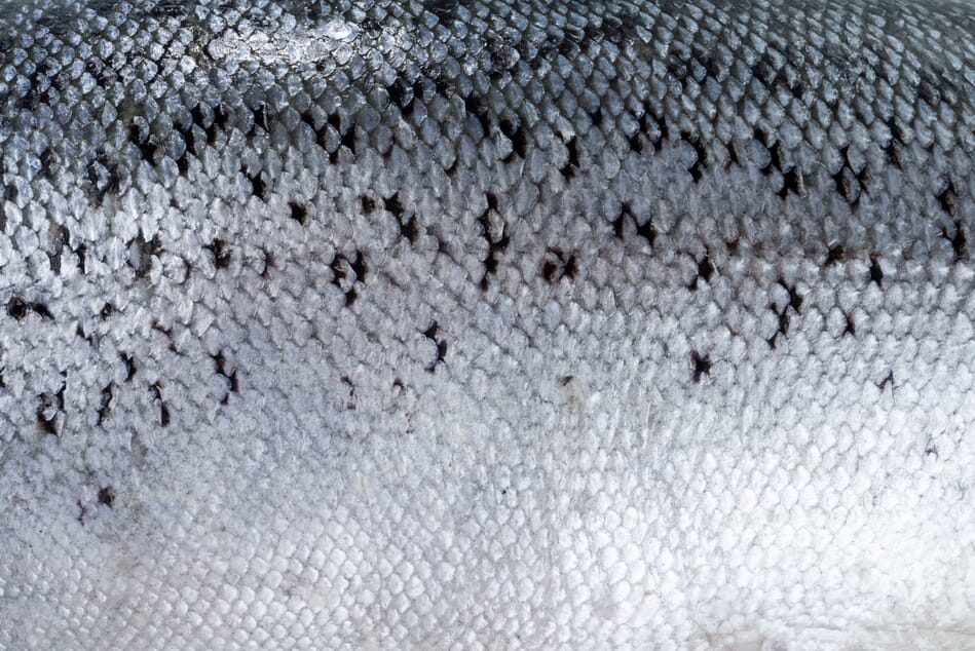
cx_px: 488
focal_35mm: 50
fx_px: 1355
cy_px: 326
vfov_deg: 27.0
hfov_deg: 39.6
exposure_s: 1/200
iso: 200
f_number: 16
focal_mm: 50
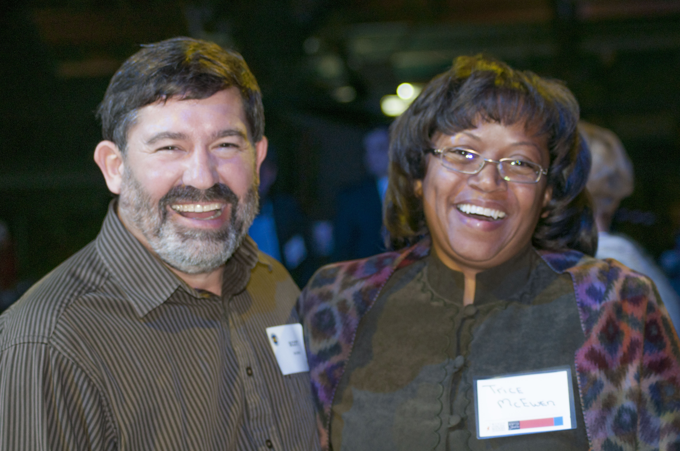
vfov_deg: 13.0
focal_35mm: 105
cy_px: 226
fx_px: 1981
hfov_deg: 19.5
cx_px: 340
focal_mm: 70
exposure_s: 1/80
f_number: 4.5
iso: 200
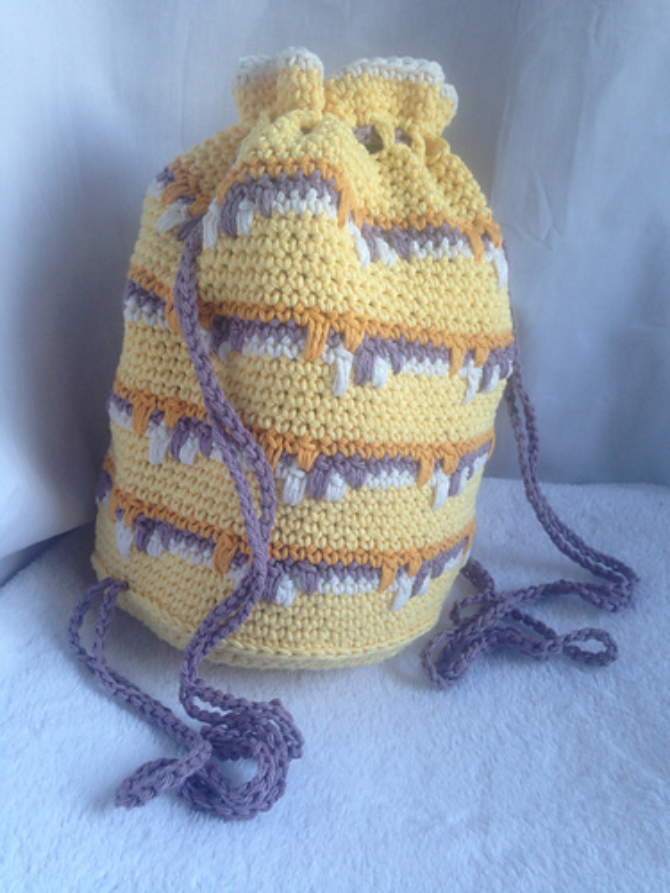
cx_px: 335
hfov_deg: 42.9
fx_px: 852
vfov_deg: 55.4
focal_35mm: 33
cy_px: 446
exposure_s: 1/20
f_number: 2.4
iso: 50
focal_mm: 4.12
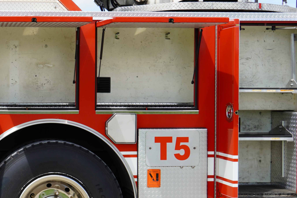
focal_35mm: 87
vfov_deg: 15.7
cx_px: 17
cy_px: 108
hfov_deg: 22.7
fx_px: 718
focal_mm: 26
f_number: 9
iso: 100
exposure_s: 1/125
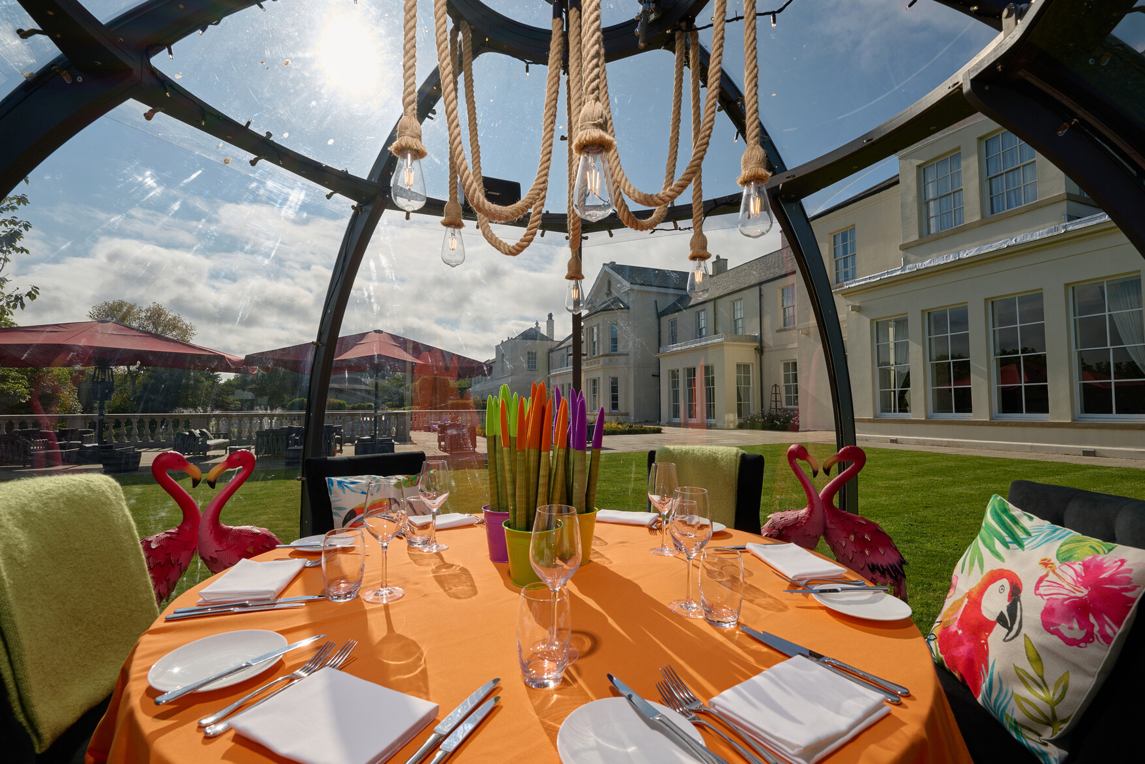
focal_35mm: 16
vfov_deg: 73.7
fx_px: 509
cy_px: 381
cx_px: 570
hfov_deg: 96.7
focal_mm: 14
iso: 160
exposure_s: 1/500
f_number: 11
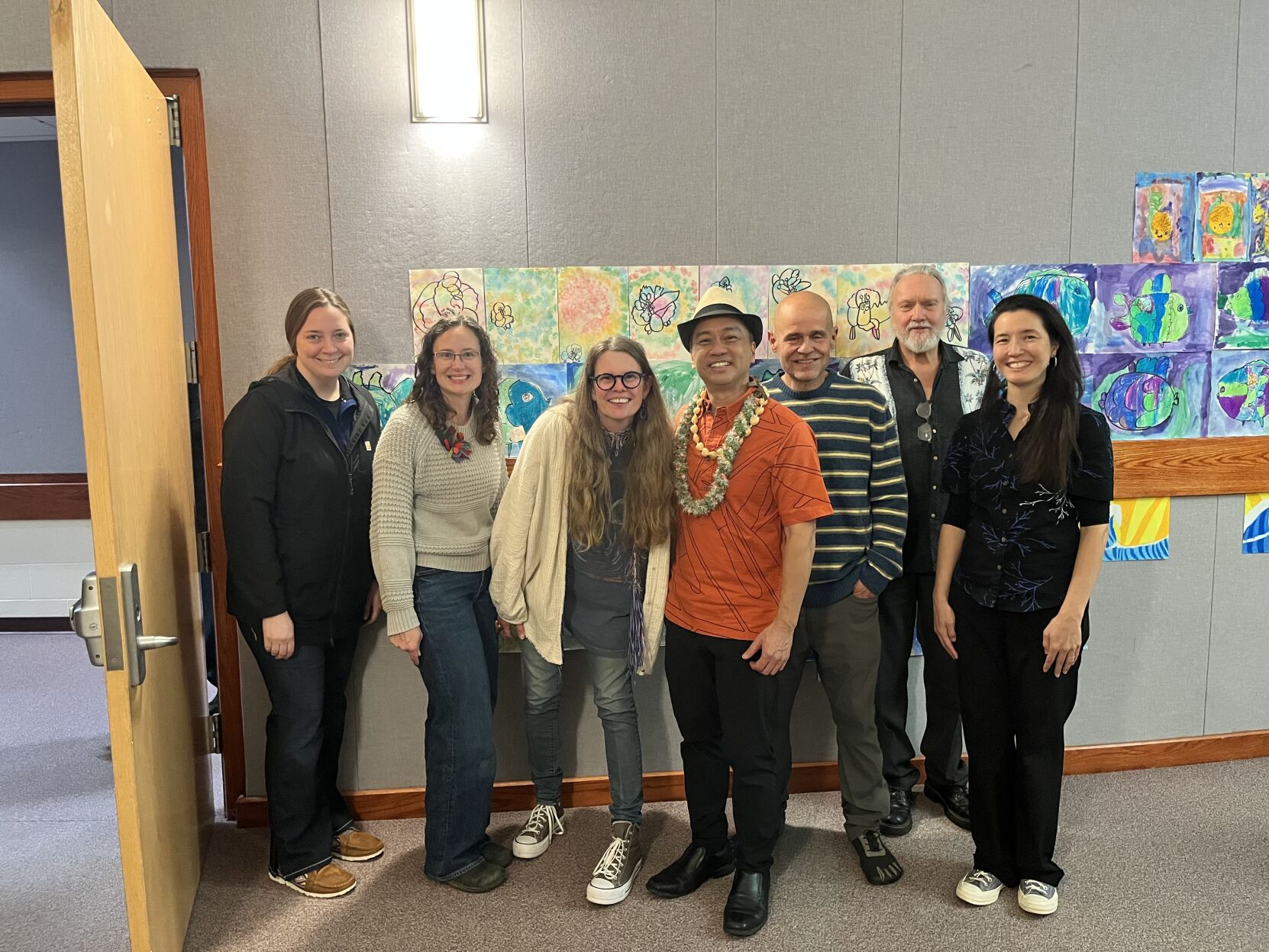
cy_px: 476
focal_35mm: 26
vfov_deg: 53.1
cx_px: 634
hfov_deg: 67.3
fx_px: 953
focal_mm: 5.1
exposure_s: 1/40
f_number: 1.6
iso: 500
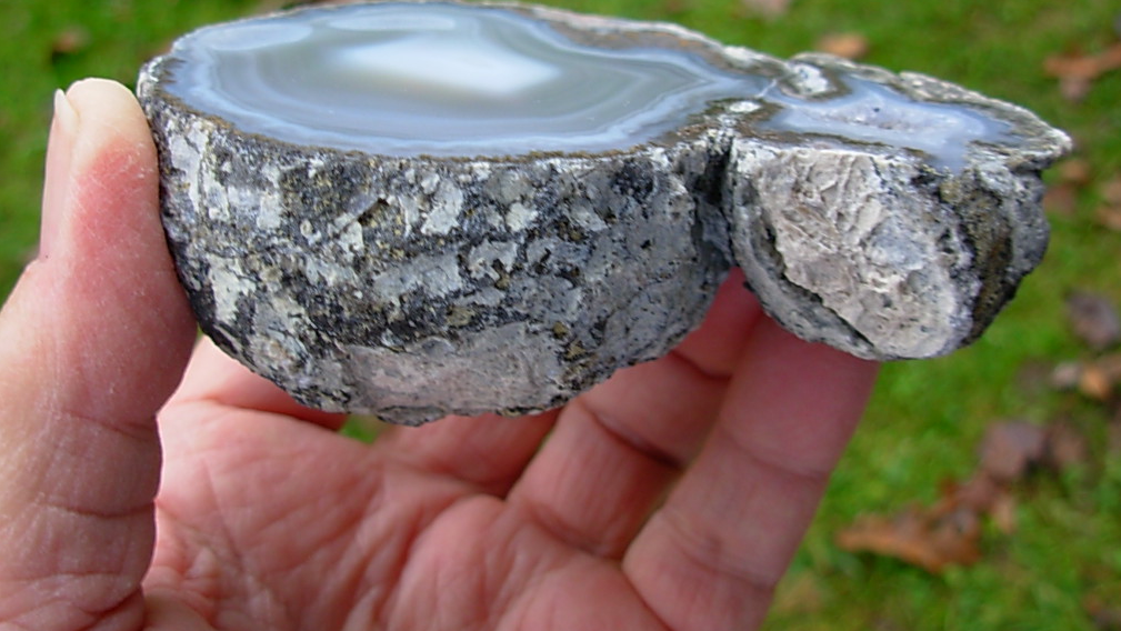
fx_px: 1249
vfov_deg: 28.2
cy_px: 207
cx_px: 568
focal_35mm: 42
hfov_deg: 48.3
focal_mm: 6.3
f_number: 2.9
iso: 50
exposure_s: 1/19
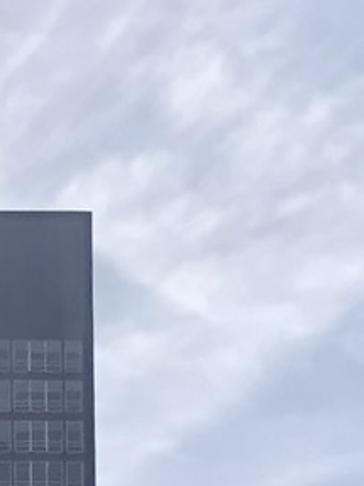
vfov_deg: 8.1
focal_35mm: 200
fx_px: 2806
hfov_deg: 7.0
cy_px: 1571
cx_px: -537
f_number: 1.8
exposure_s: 1/2288
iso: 20
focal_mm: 4
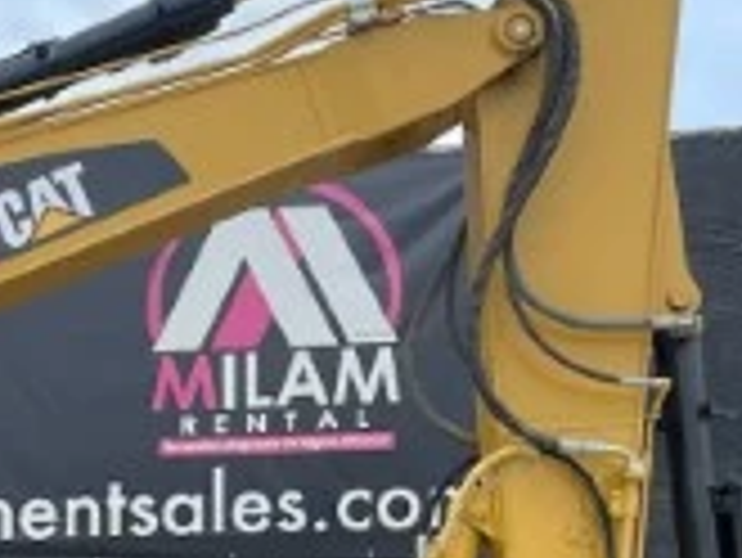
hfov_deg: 18.4
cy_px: 774
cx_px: -292
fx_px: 2081
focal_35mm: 97
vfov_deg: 14.5
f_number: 1.6
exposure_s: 1/1252
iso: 32
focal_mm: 5.1
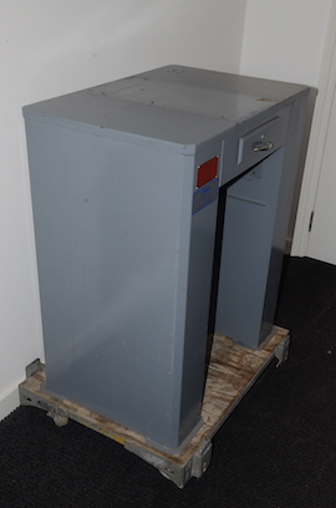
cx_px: 168
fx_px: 591
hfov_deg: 31.7
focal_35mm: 42
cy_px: 254
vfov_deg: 46.5
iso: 800
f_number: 13
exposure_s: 1/60
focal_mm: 28
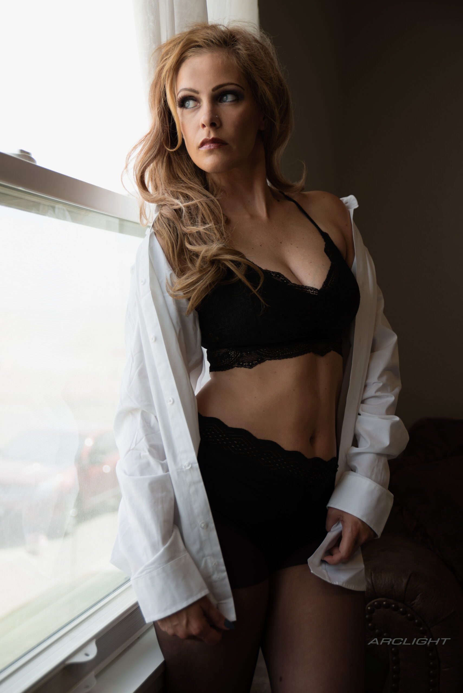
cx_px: 232
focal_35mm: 46
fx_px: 887
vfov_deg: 42.7
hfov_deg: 29.3
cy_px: 346
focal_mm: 46
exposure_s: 1/125
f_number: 2.8
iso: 64
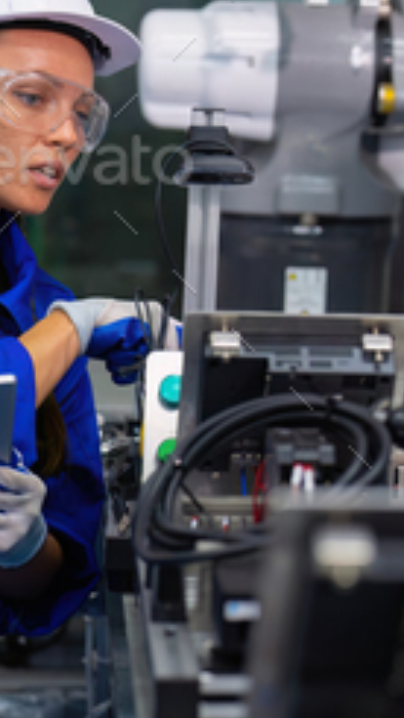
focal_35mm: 126
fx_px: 2397
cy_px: 300
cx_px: 492
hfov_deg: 9.5
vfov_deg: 17.0
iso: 500
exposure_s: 1/200
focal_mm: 50
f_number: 2
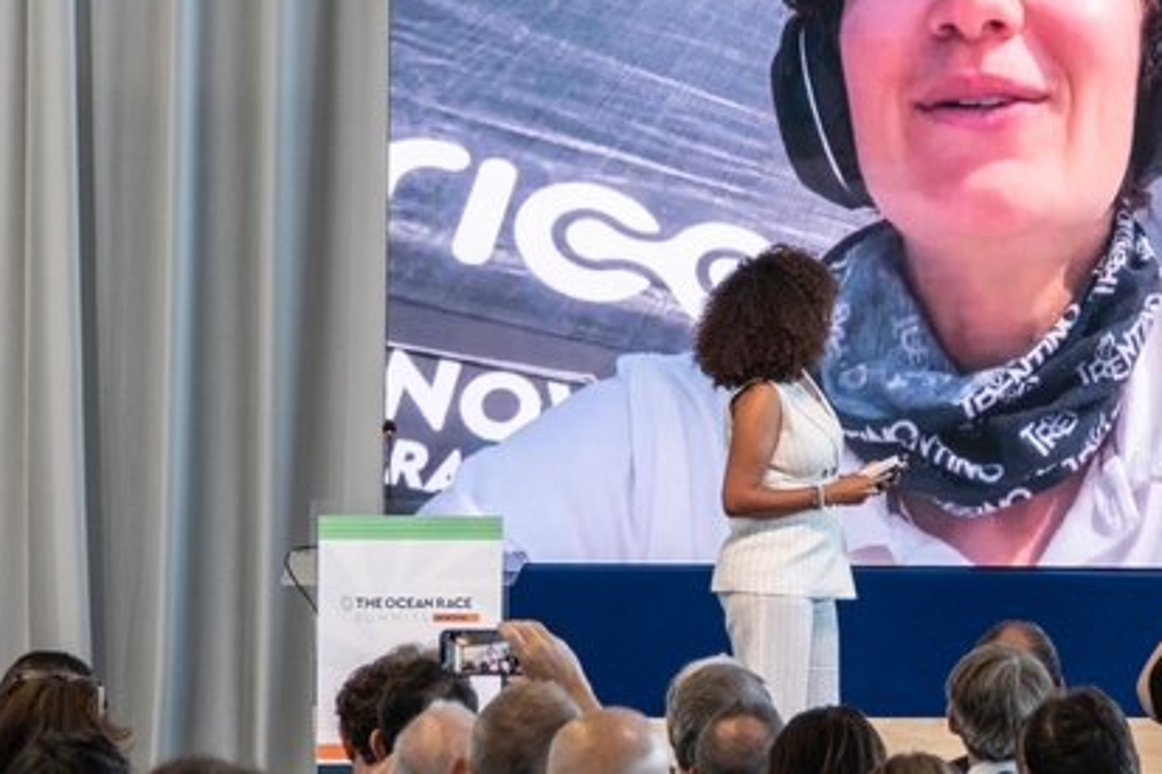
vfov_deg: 5.5
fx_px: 8098
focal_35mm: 251
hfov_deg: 8.2
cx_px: 1004
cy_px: 236
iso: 800
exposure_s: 1/250
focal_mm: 80
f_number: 4
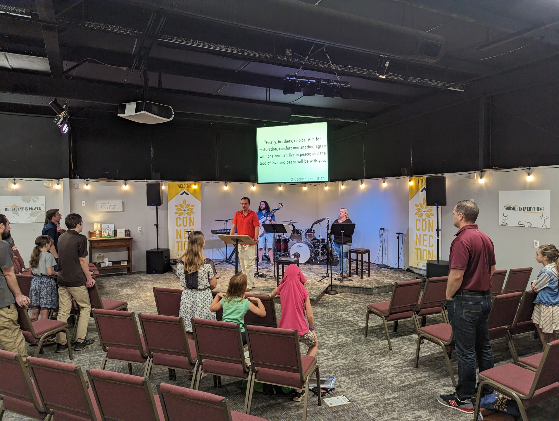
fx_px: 388
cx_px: 280
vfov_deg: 56.9
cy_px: 210
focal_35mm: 24
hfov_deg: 71.5
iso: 274
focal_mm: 6.81
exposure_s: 1/120
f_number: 1.85
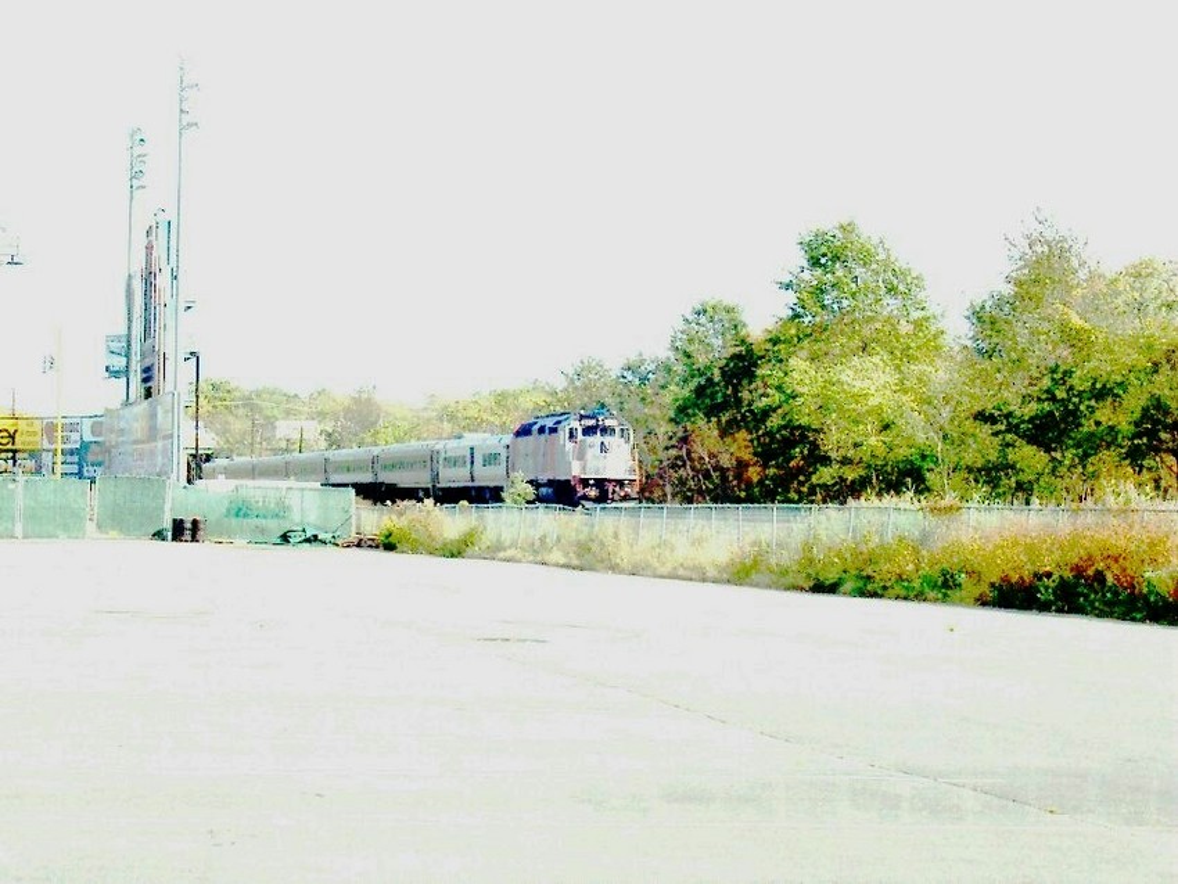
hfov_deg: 17.7
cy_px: 442
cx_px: 589
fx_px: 3778
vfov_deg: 13.3
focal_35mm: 111
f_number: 9.5
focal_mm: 16.8
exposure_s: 1/180
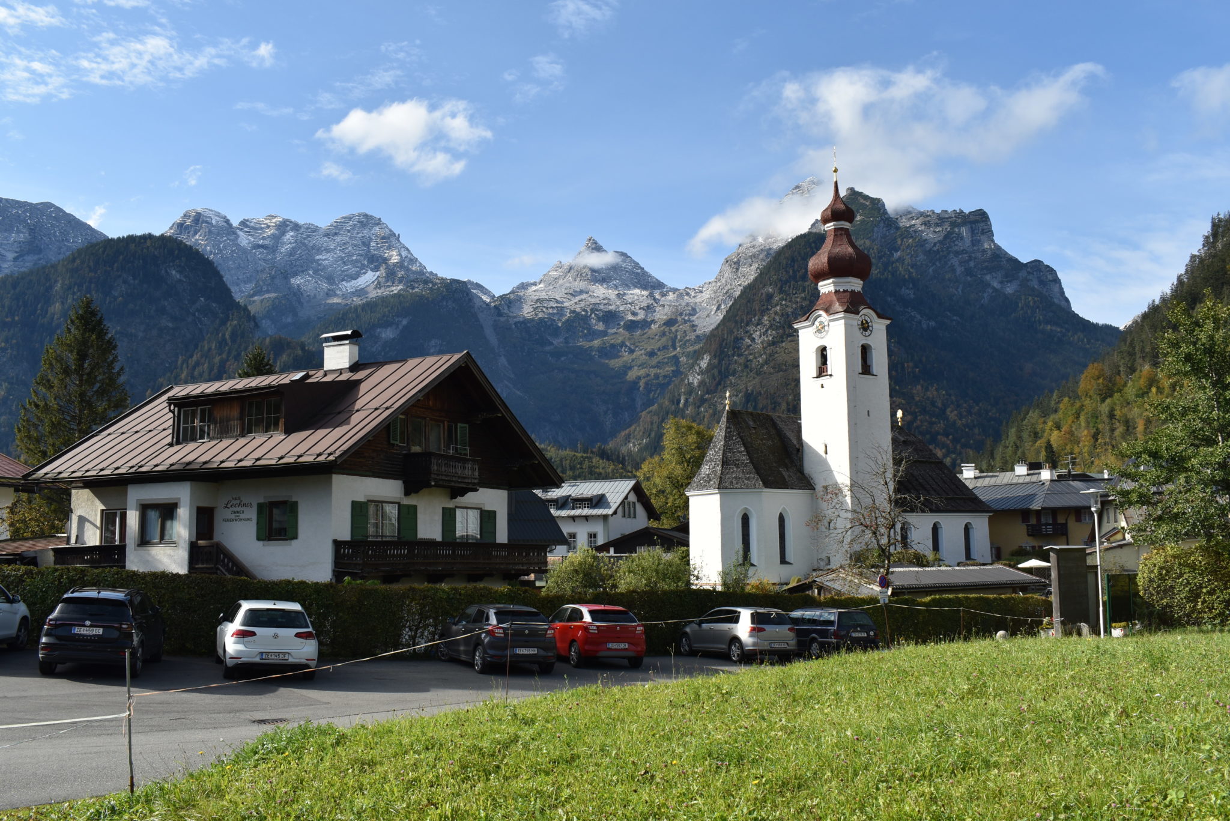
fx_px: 1128
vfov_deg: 40.0
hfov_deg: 57.2
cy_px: 410
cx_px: 615
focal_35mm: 33
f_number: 8
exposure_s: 1/250
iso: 100
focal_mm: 22
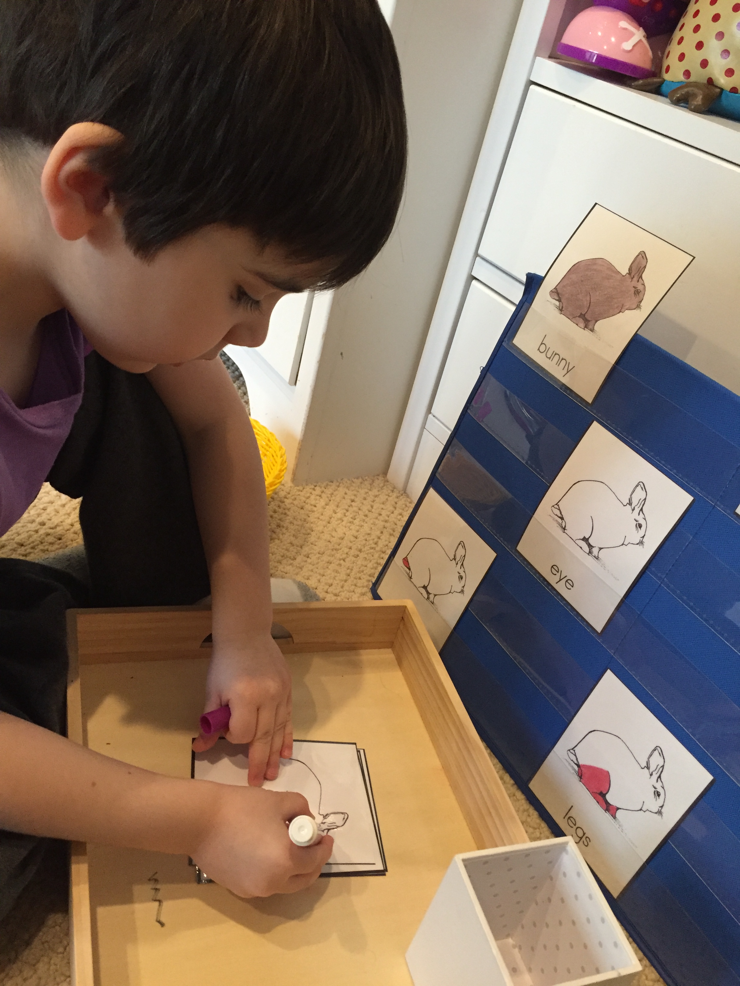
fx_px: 827
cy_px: 493
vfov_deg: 61.7
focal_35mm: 29
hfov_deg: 48.2
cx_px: 370
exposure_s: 1/30
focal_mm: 4.15
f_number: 2.2
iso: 160
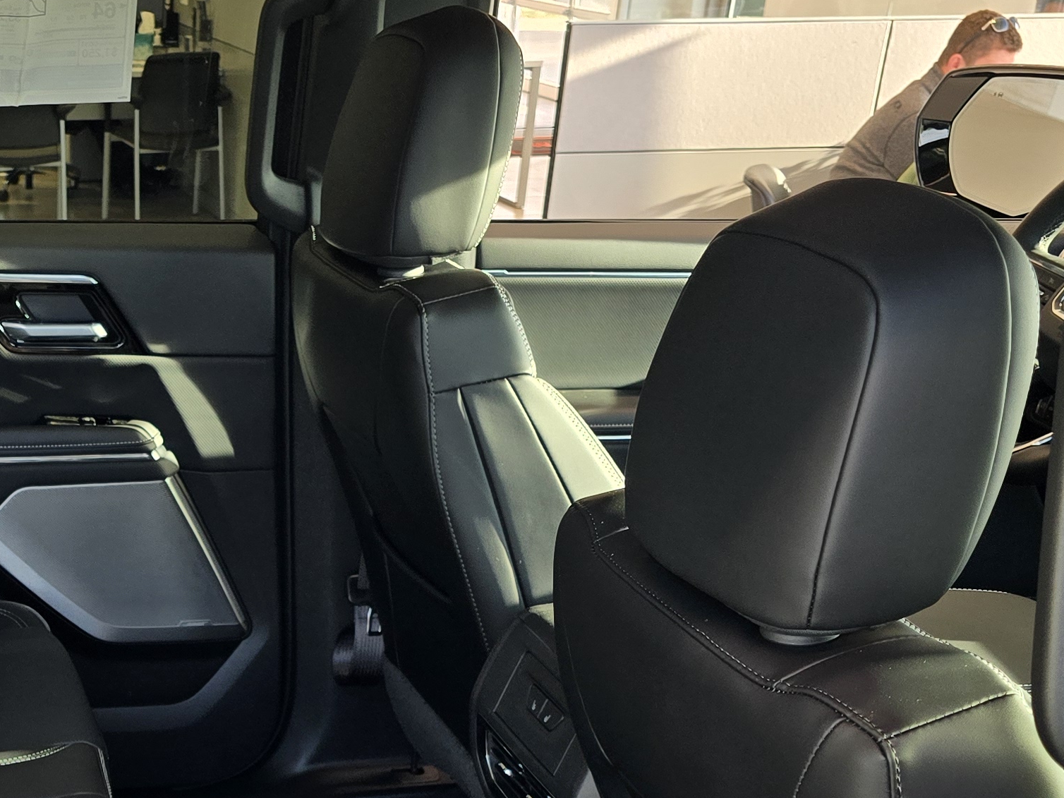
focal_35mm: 61
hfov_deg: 29.8
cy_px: 926
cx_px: 30
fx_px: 1875
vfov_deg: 22.4
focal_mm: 6.3
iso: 100
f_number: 1.7
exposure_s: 1/180
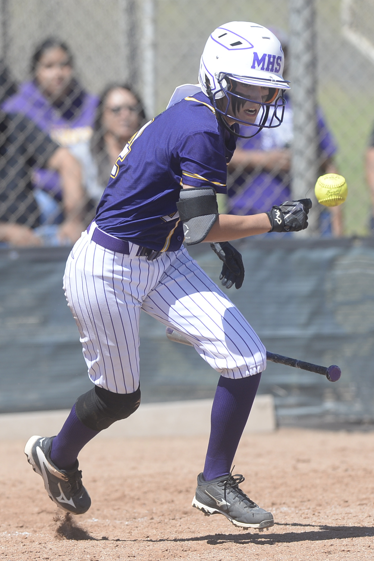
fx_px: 4801
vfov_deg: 6.7
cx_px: 190
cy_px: 278
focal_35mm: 308
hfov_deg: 4.5
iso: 320
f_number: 4
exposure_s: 1/2500
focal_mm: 300
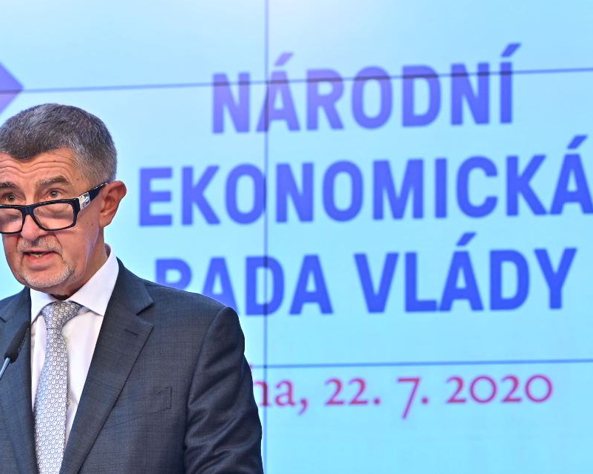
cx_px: 104
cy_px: 245
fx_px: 4491
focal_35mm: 256
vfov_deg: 6.0
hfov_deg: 7.5
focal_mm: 135
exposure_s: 1/60
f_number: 4
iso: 800
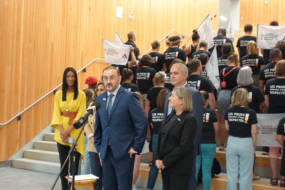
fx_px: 364
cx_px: 142
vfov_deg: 29.2
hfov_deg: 42.7
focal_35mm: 46
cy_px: 95
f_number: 2.8
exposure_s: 1/60
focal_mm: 17.37
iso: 1600
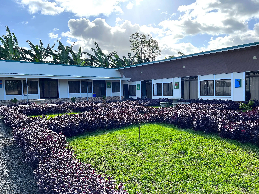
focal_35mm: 26
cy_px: 97
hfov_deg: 67.3
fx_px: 195
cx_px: 130
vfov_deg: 53.1
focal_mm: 5.7
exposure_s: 1/2571
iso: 50
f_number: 1.5
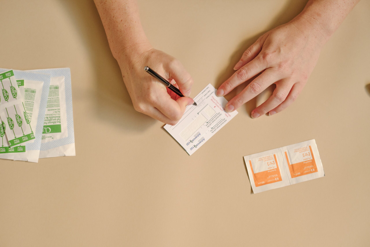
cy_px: 124
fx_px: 545
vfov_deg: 25.5
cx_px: 185
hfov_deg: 37.5
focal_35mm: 53
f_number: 2.8
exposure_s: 1/250
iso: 640
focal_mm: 35
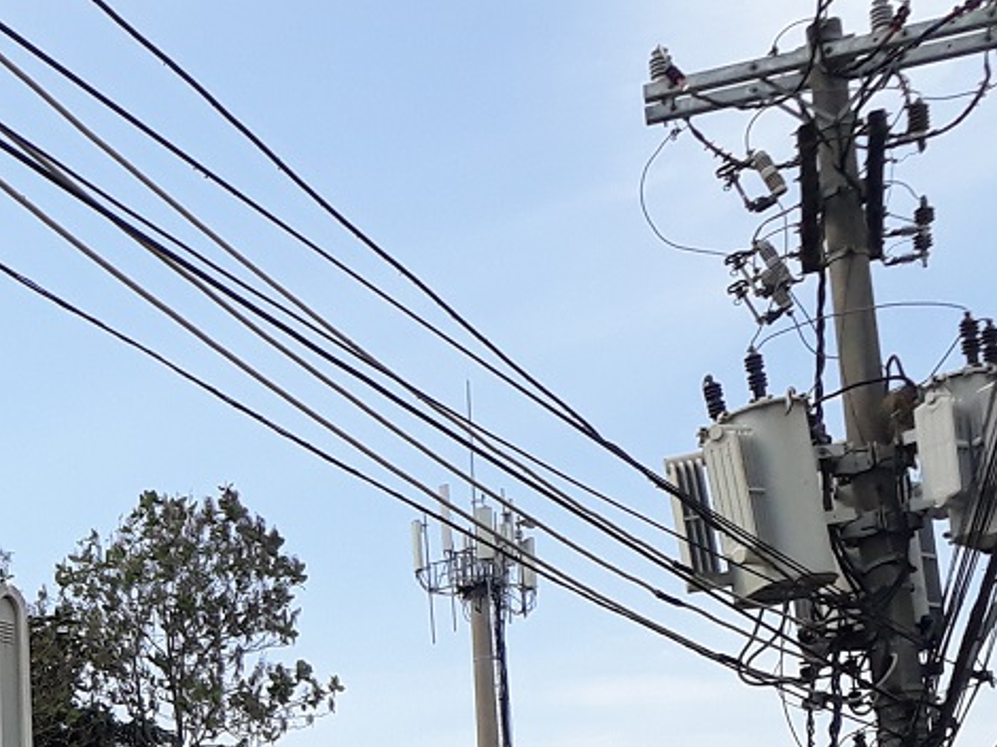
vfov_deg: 14.7
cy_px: 1041
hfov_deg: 18.1
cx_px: -558
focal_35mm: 95
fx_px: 2735
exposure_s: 1/1006
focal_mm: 3.6
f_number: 1.9
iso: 40
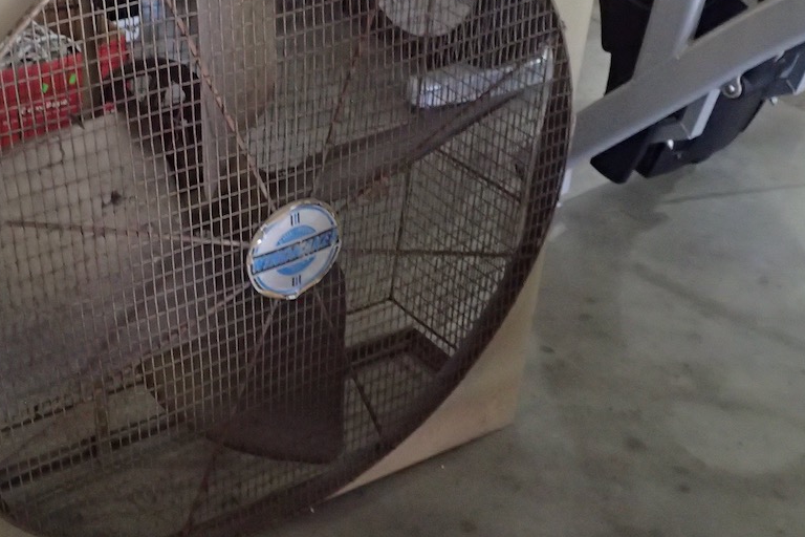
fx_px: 1163
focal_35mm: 52
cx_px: 261
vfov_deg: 25.9
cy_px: 219
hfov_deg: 37.7
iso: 800
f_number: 3.2
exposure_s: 1/15
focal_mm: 5.5
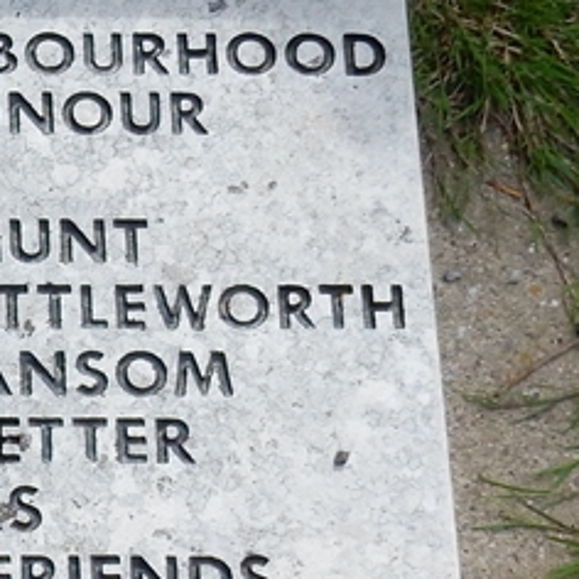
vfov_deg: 15.2
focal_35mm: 115
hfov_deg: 13.5
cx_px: -481
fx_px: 2176
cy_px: 329
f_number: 4
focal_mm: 5.4
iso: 125
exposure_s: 1/640
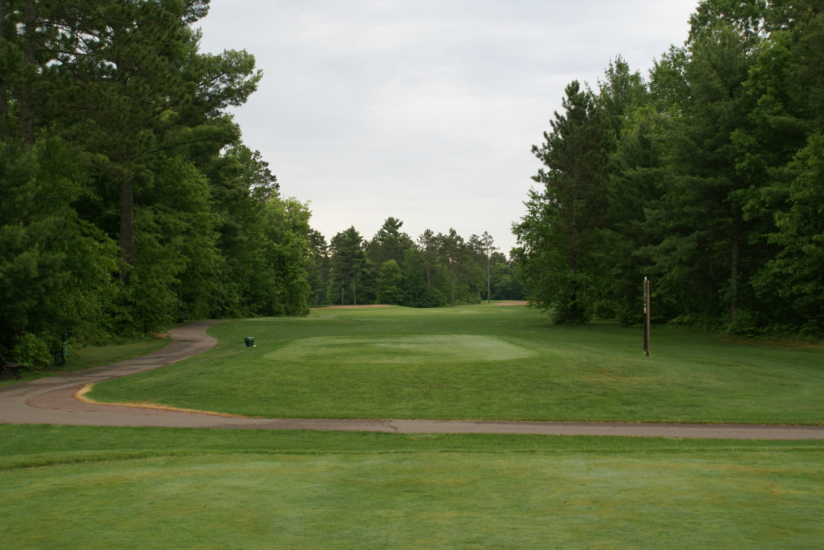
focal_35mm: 52
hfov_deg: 37.9
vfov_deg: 25.8
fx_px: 1202
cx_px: 412
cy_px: 275
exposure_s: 1/80
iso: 100
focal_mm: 35
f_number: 6.3
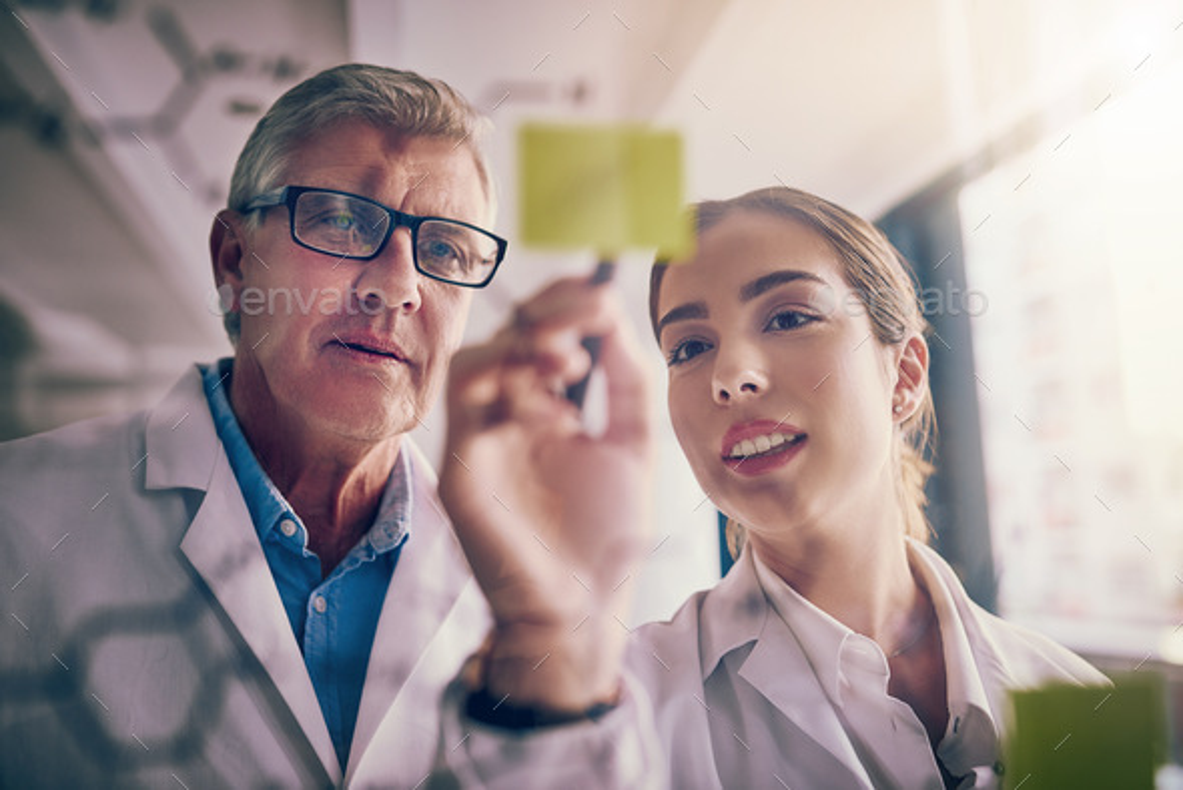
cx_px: 592
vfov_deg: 37.9
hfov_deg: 54.4
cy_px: 395
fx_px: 1151
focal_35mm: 35
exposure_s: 1/160
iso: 320
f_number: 2.2
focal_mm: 35
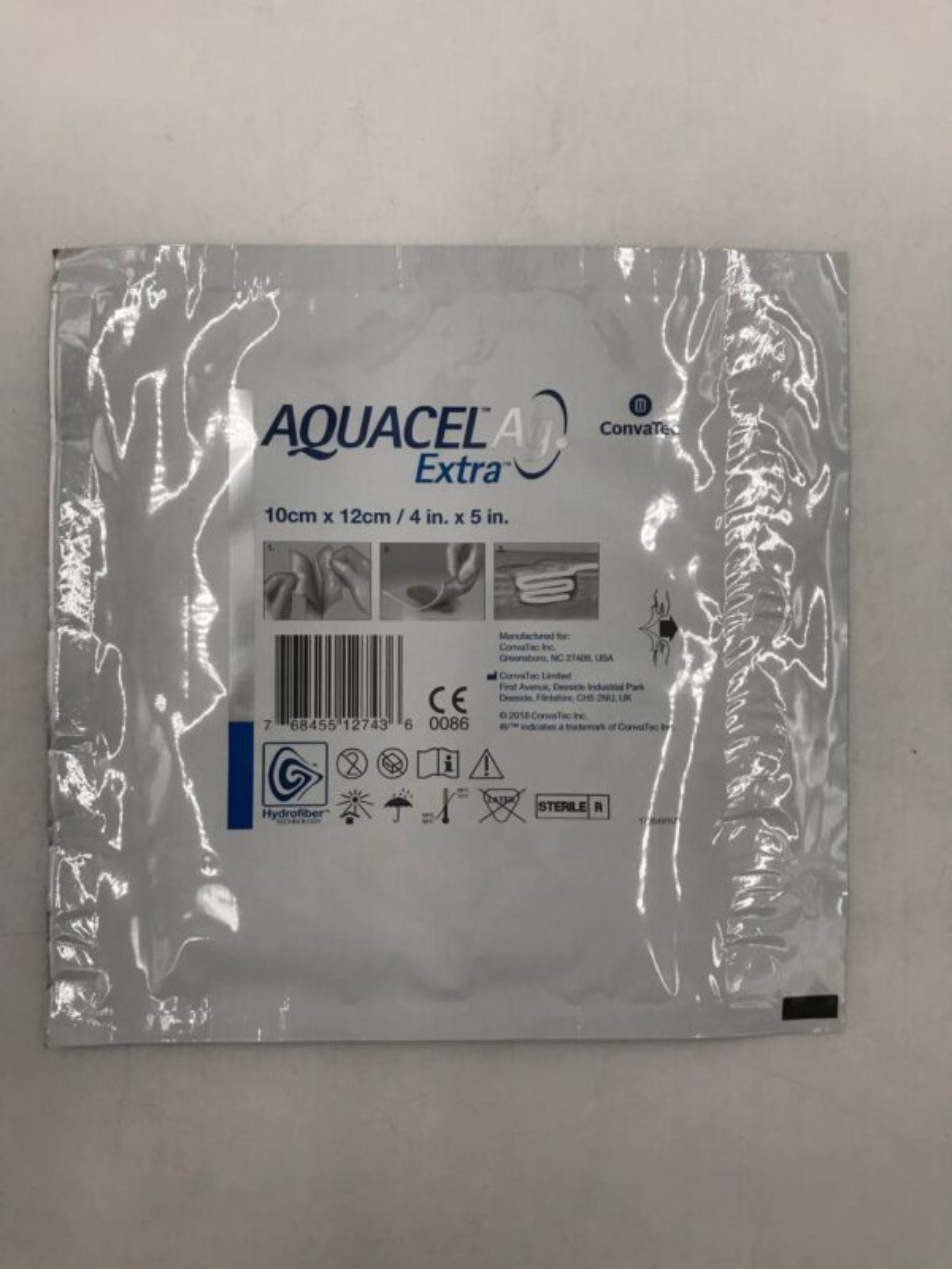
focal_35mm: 28
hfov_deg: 49.7
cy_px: 634
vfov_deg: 63.4
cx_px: 476
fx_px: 1027
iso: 20
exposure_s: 1/40
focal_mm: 3.99
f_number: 1.8
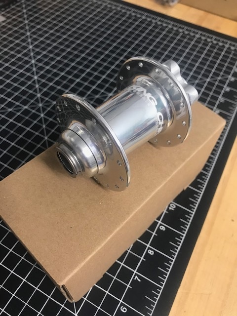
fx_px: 256
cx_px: 118
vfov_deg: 63.4
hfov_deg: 49.7
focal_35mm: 28
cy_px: 158
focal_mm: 3.99
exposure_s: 1/17
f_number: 1.8
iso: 40
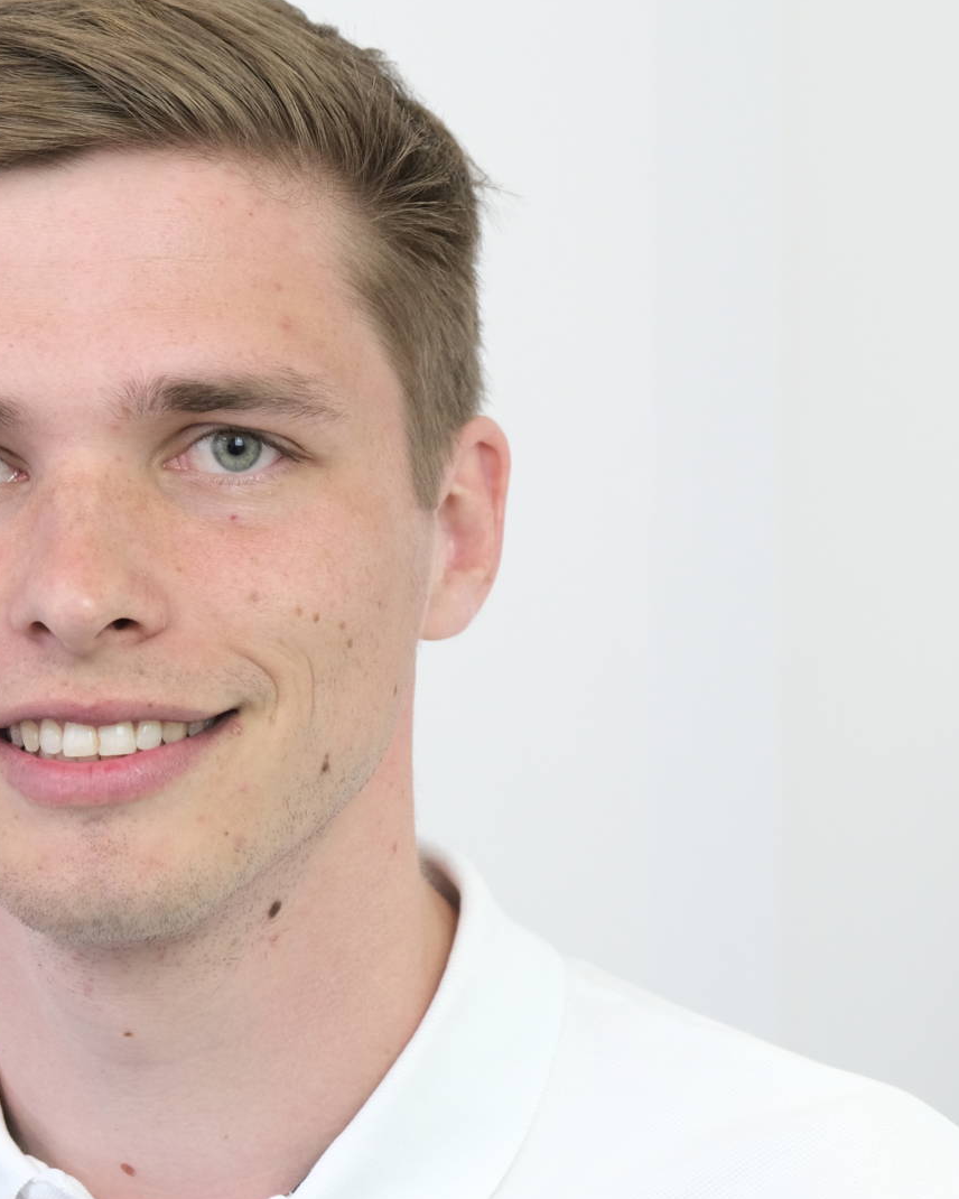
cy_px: 552
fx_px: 4080
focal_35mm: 115
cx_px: 74
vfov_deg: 16.7
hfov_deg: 13.3
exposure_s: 1/125
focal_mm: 42.5
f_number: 4
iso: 1250
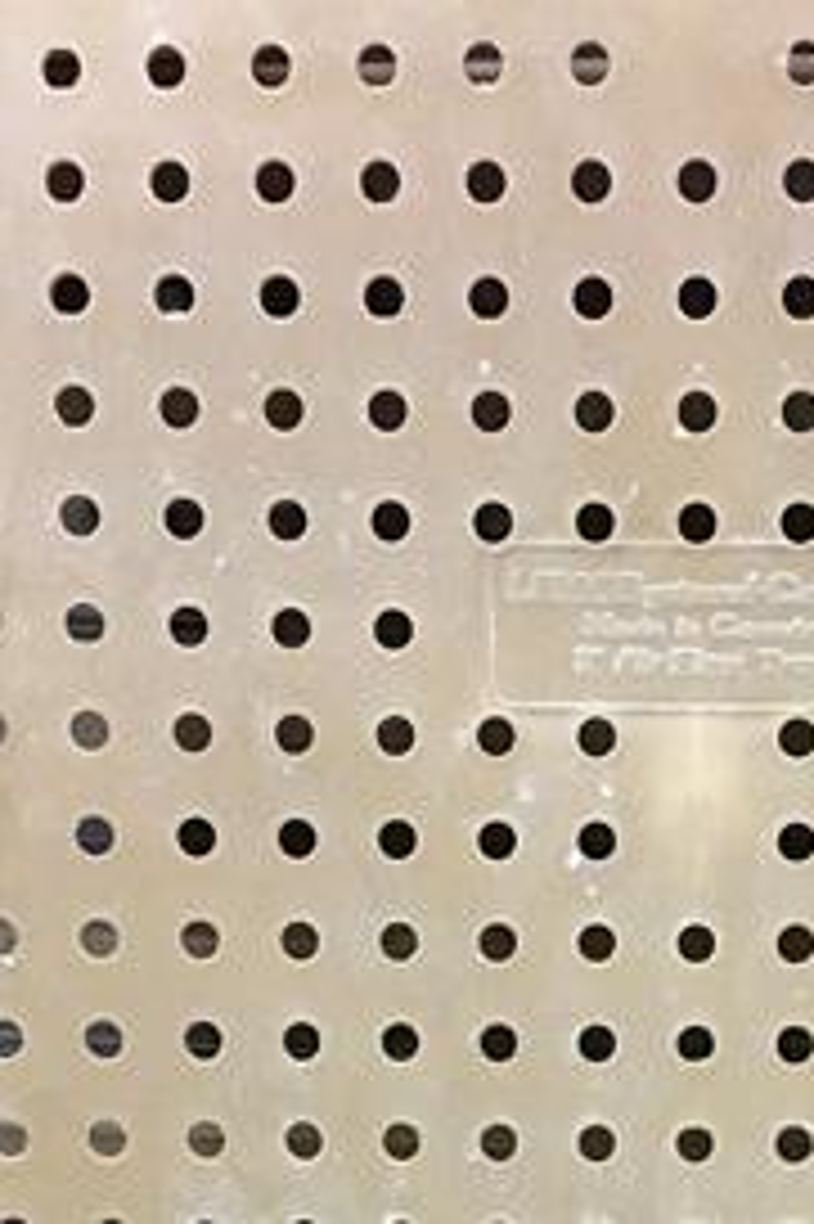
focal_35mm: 74
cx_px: 760
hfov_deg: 18.1
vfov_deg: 25.0
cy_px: 1429
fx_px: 2513
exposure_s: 1/15
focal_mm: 4.15
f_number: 2.2
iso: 100
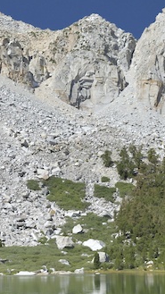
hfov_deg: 14.3
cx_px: 41
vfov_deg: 25.3
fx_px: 654
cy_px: 144
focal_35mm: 84
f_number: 7.1
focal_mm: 22
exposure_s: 1/1000
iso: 400
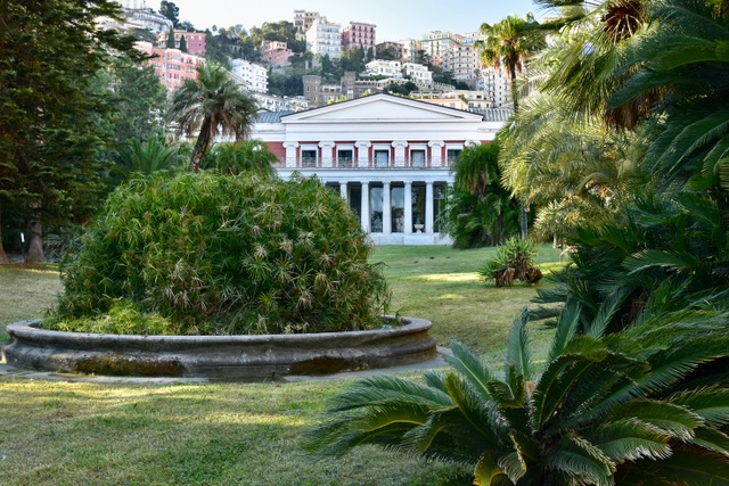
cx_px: 364
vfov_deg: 29.9
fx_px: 911
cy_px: 243
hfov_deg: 43.6
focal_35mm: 45
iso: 400
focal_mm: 30
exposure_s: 1/40
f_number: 7.1
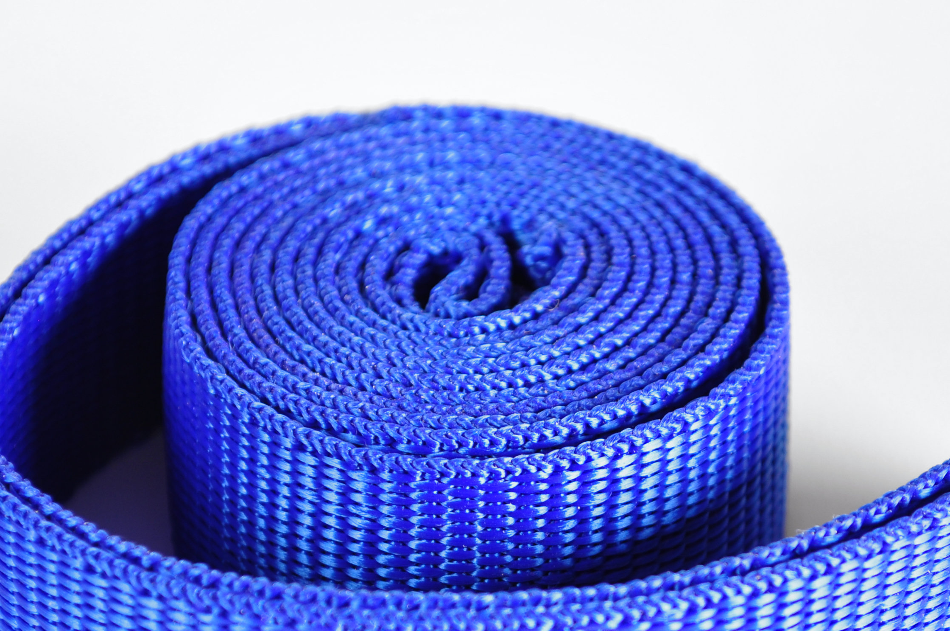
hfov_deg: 13.0
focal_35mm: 158
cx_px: 506
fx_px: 4163
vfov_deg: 8.7
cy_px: 482
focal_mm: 55
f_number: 5.6
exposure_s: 1/30
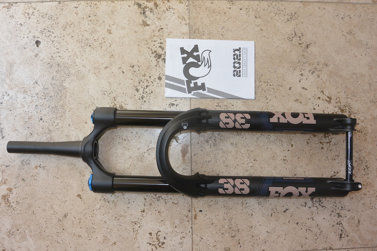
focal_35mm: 32
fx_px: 335
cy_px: 126
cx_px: 188
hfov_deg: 58.7
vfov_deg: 41.1
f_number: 6.3
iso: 160
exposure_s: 1/60
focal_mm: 12
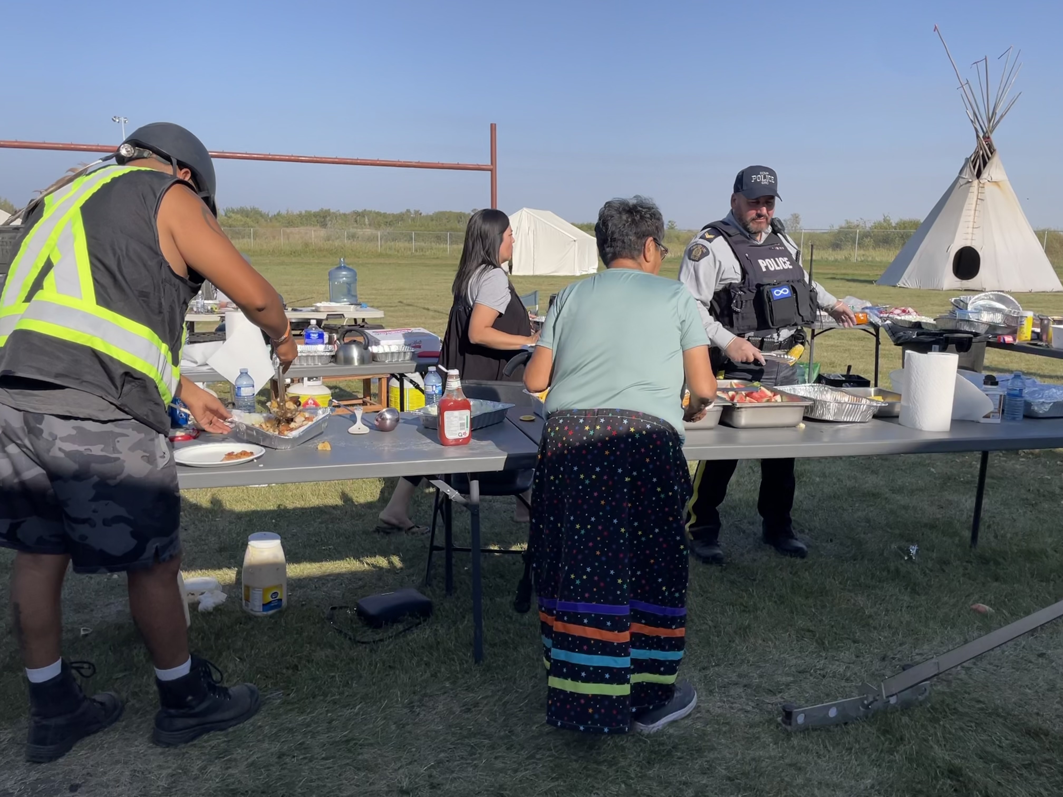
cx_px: 532
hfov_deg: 67.3
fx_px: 798
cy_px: 398
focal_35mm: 26
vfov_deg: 53.1
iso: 32
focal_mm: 4.2
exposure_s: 1/3401
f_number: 1.6
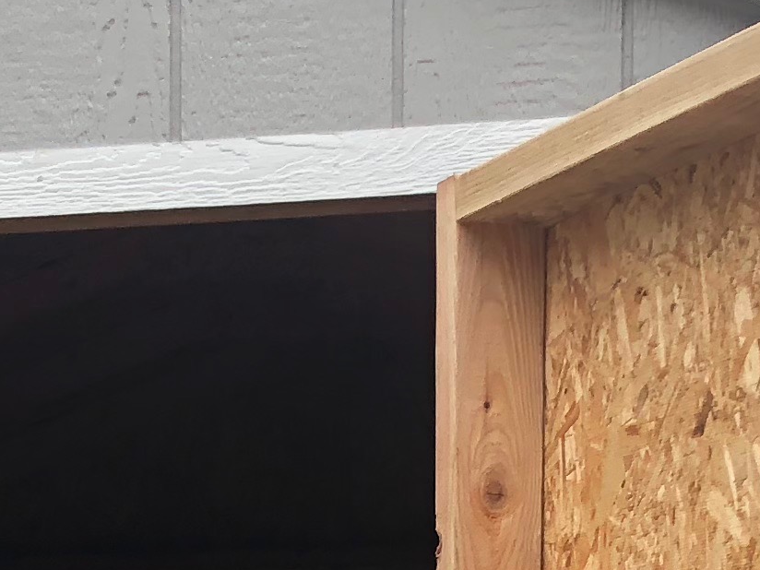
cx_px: 88
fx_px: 3008
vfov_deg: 9.9
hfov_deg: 14.3
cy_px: 1222
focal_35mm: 137
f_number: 1.8
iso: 20
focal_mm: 3.99
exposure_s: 1/787
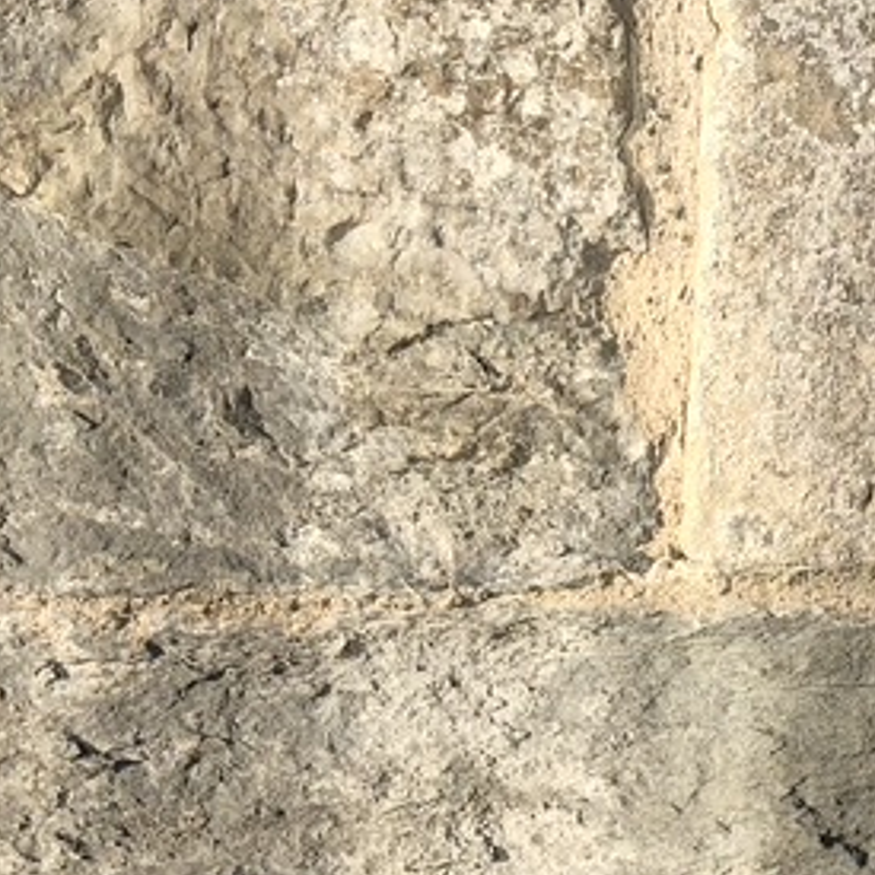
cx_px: 1238
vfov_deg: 18.8
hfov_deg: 17.3
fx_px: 2631
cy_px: 305
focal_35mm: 92
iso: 20
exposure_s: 1/2088
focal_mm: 3.99
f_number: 1.8
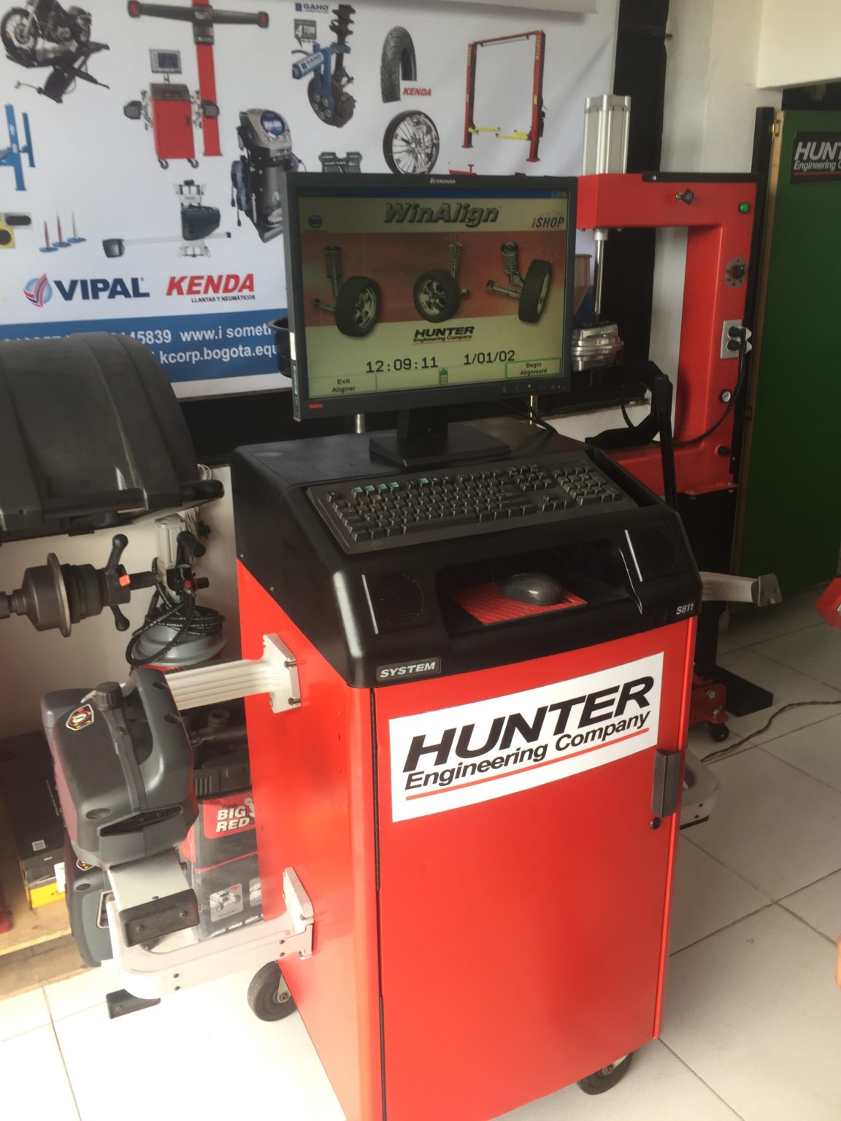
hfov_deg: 48.2
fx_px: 939
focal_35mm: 29
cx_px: 420
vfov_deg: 61.7
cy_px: 560
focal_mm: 4.15
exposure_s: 1/60
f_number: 2.2
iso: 32
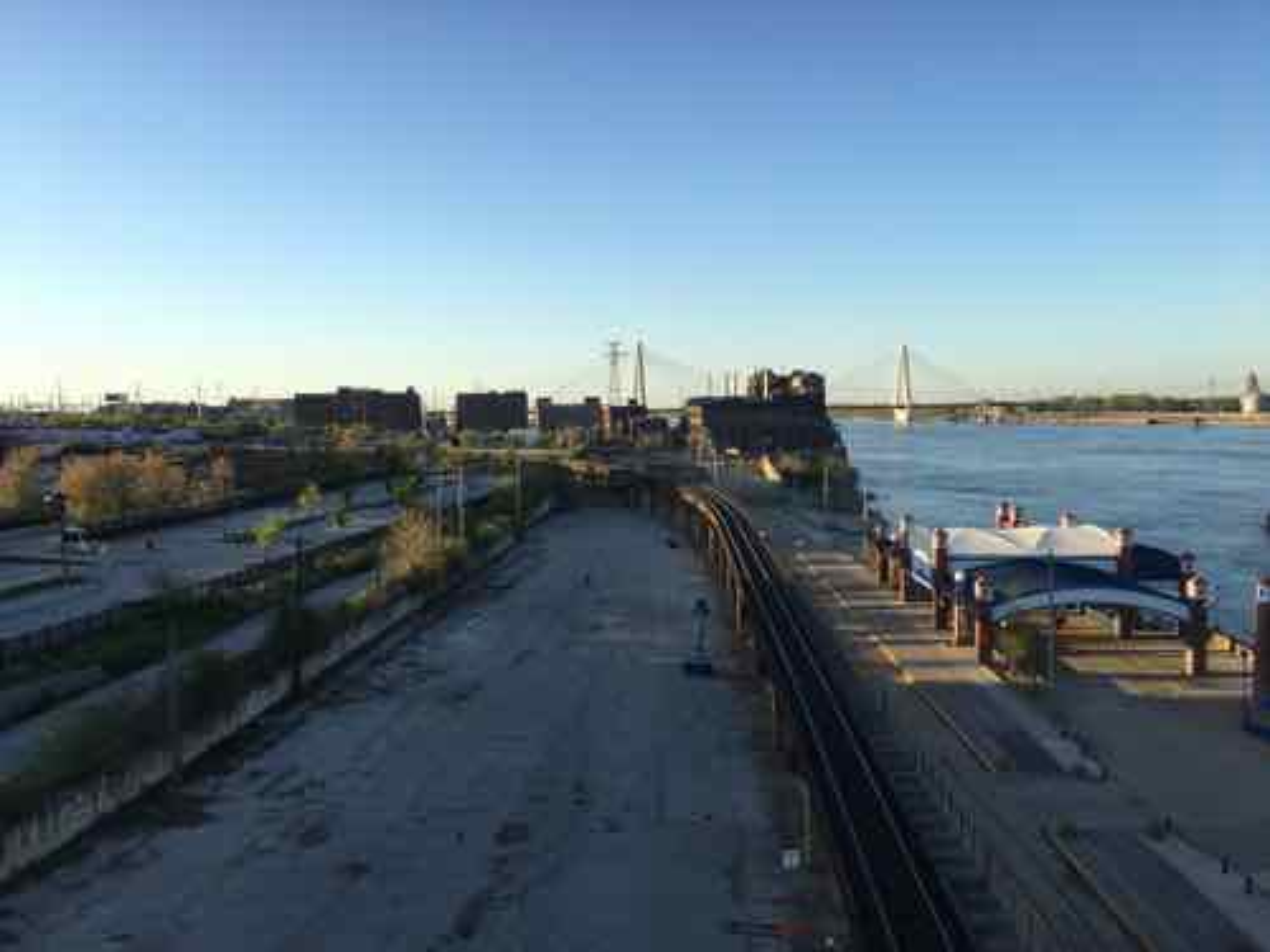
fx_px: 1064
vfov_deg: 48.2
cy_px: 476
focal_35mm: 29
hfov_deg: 61.7
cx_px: 635
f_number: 2.2
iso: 25
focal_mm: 4.15
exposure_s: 1/601
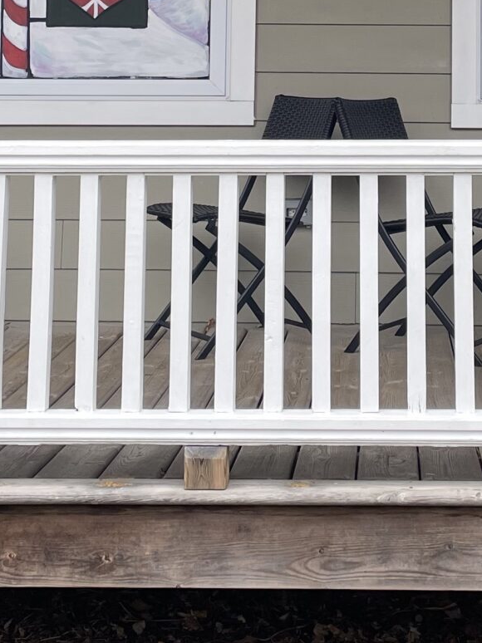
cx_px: 344
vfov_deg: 22.1
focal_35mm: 86
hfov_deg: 17.1
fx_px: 1598
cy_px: 32
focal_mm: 4.2
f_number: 1.6
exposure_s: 1/703
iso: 32
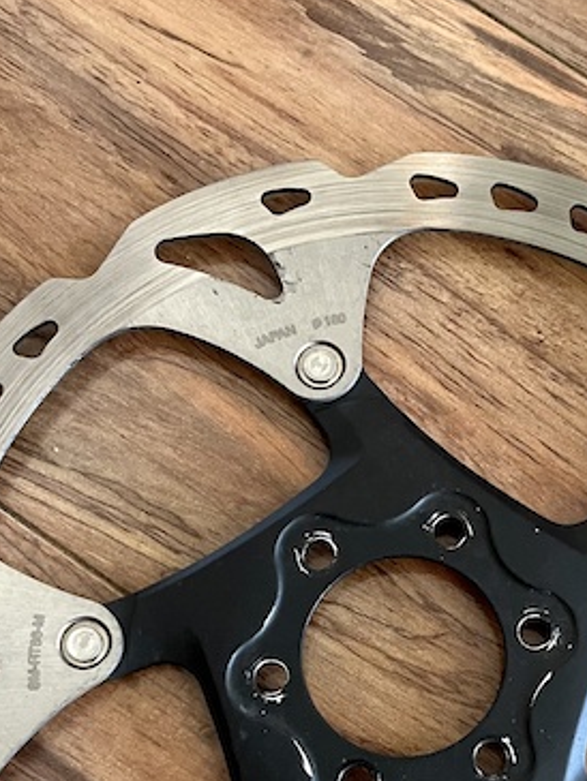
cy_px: 597
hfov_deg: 25.4
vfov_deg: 33.0
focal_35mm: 57
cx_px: 426
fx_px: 1288
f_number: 1.6
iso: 500
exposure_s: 1/48
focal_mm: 5.1
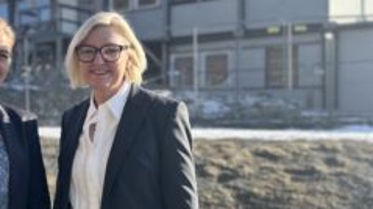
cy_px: 104
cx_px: 44
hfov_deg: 37.5
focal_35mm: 52
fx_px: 514
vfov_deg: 23.0
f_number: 1.5
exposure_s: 1/1808
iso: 50
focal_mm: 5.7
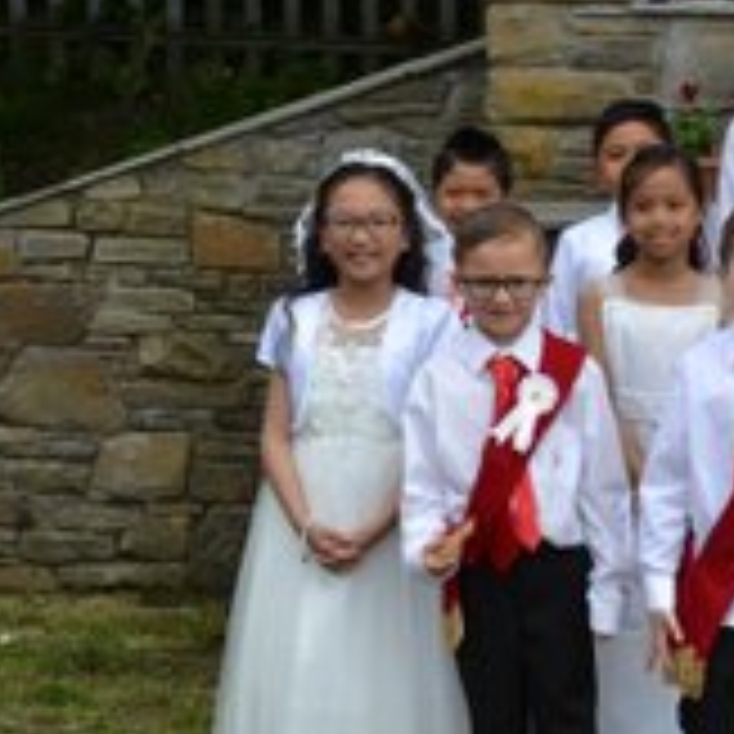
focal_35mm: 120
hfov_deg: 14.2
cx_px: 820
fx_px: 2879
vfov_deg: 14.5
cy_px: 311
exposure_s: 1/160
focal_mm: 32
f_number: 6.3
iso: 100
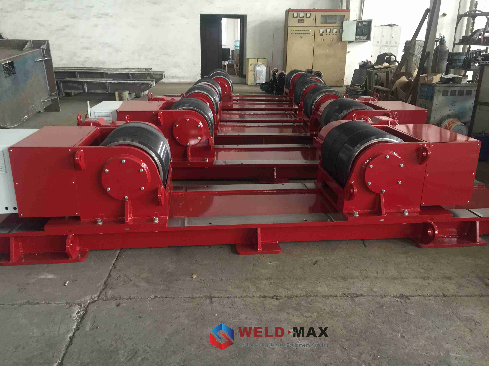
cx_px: 244
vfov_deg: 48.2
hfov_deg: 61.7
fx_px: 410
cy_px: 183
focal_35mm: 29
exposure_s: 1/17
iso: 125
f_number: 2.2
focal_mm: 4.15
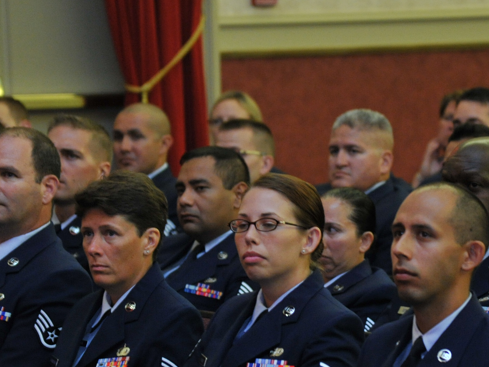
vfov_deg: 6.7
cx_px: 286
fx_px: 3137
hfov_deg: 8.9
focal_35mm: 222
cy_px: 250
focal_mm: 120
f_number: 4
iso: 5000
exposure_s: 1/80
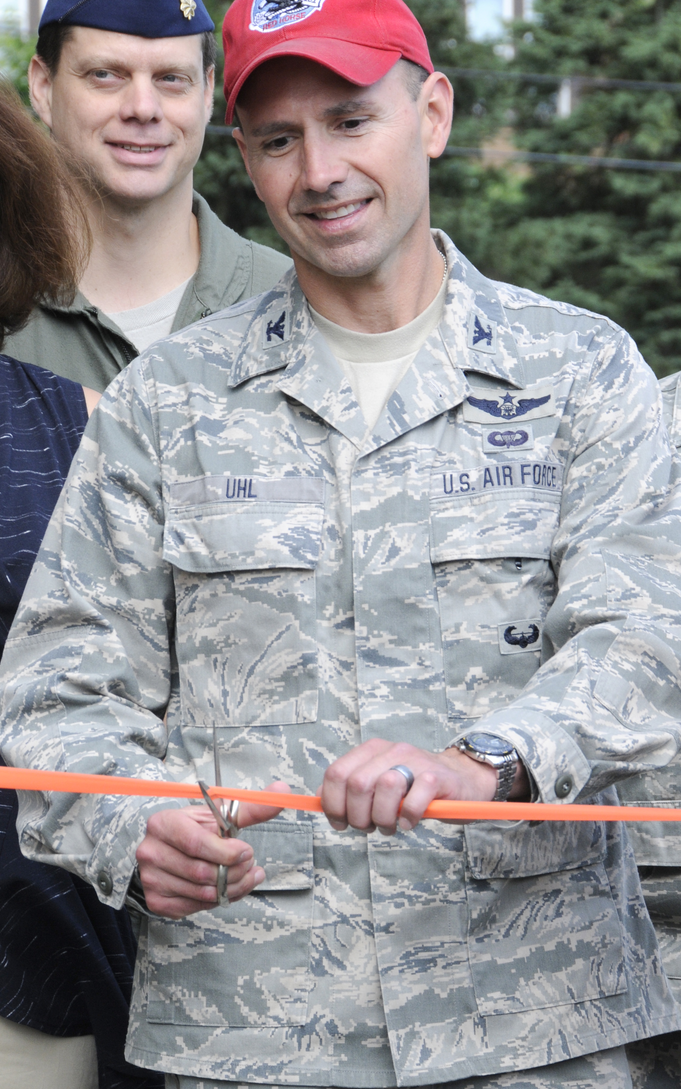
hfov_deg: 6.4
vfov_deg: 10.2
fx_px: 6108
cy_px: 617
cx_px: 348
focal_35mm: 206
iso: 400
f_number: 14
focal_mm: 105
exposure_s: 1/200
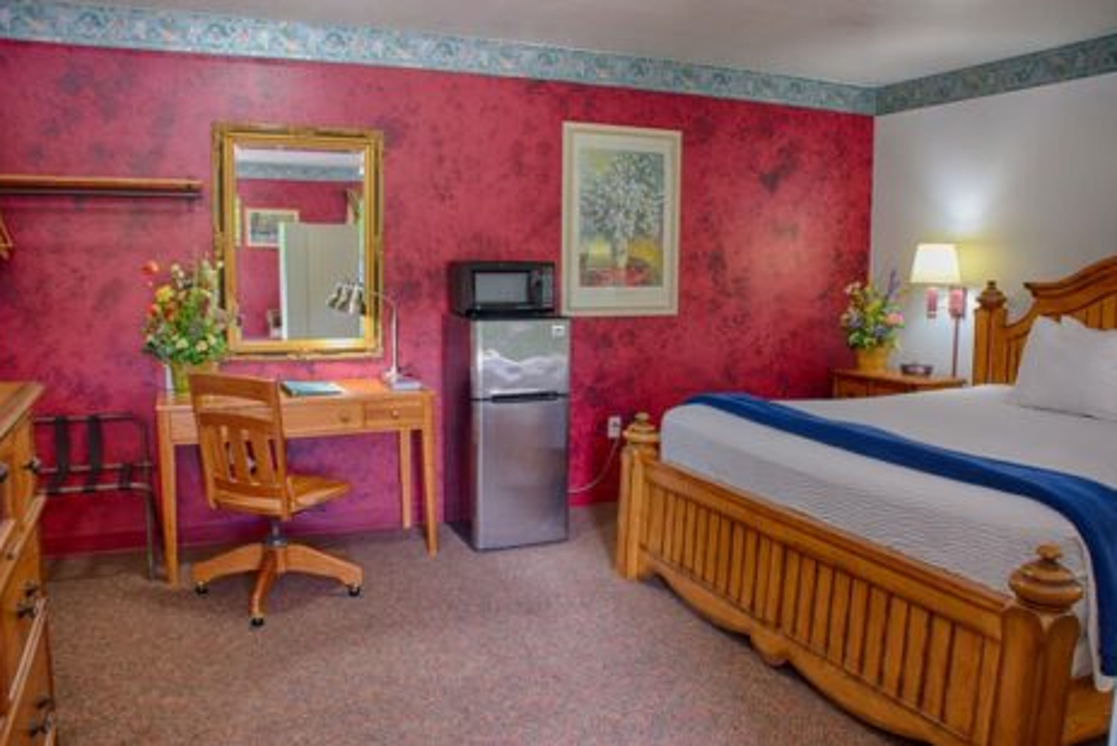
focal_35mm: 28
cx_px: 557
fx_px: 869
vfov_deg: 46.4
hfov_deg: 65.5
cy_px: 367
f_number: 5.6
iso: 800
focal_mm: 18
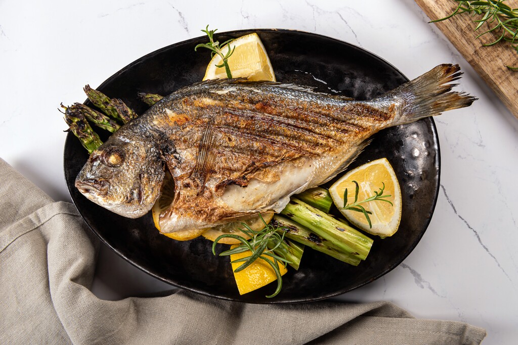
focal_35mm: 38
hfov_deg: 50.7
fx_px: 547
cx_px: 259
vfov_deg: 35.1
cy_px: 172
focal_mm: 38
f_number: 8
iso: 100
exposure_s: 1/125
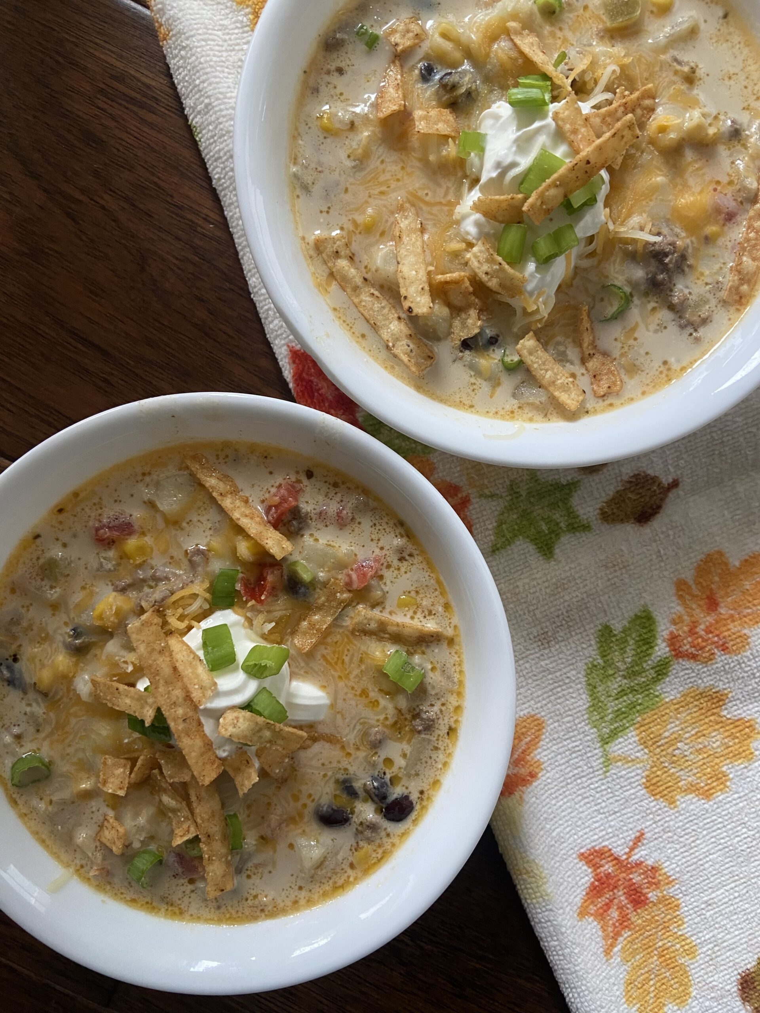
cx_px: 380
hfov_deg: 53.1
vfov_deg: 67.3
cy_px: 506
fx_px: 761
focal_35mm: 26
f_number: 1.8
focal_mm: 4.25
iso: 200
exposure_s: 1/60
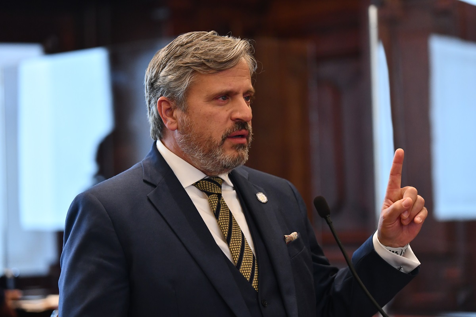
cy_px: 158
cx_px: 238
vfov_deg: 10.5
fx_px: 1719
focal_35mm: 130
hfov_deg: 15.8
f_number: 2.8
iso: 3200
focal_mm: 130
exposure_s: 1/160
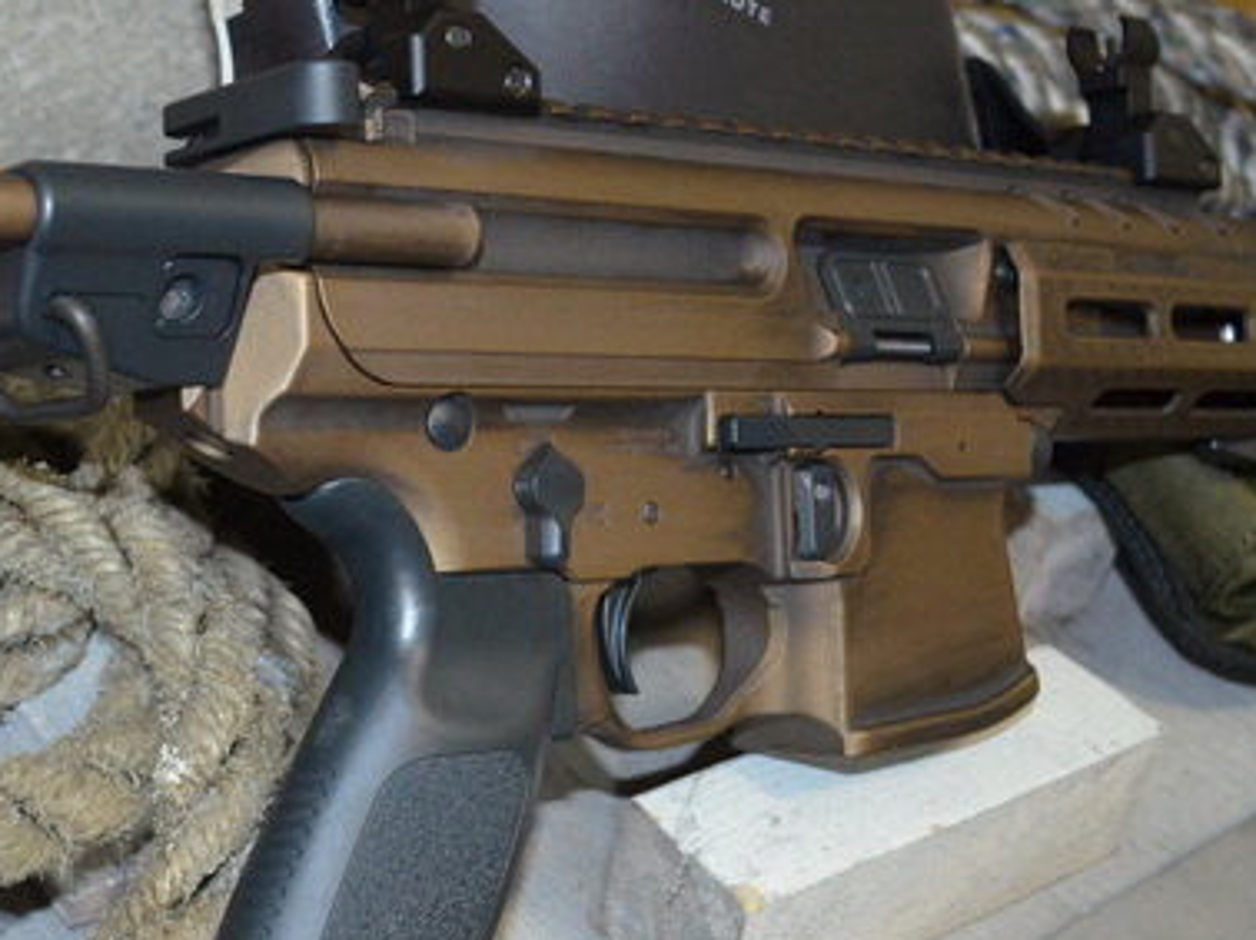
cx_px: 366
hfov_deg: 31.3
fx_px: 2212
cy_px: 402
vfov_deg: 24.0
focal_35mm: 61
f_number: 3.8
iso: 1250
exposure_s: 1/60
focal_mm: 20
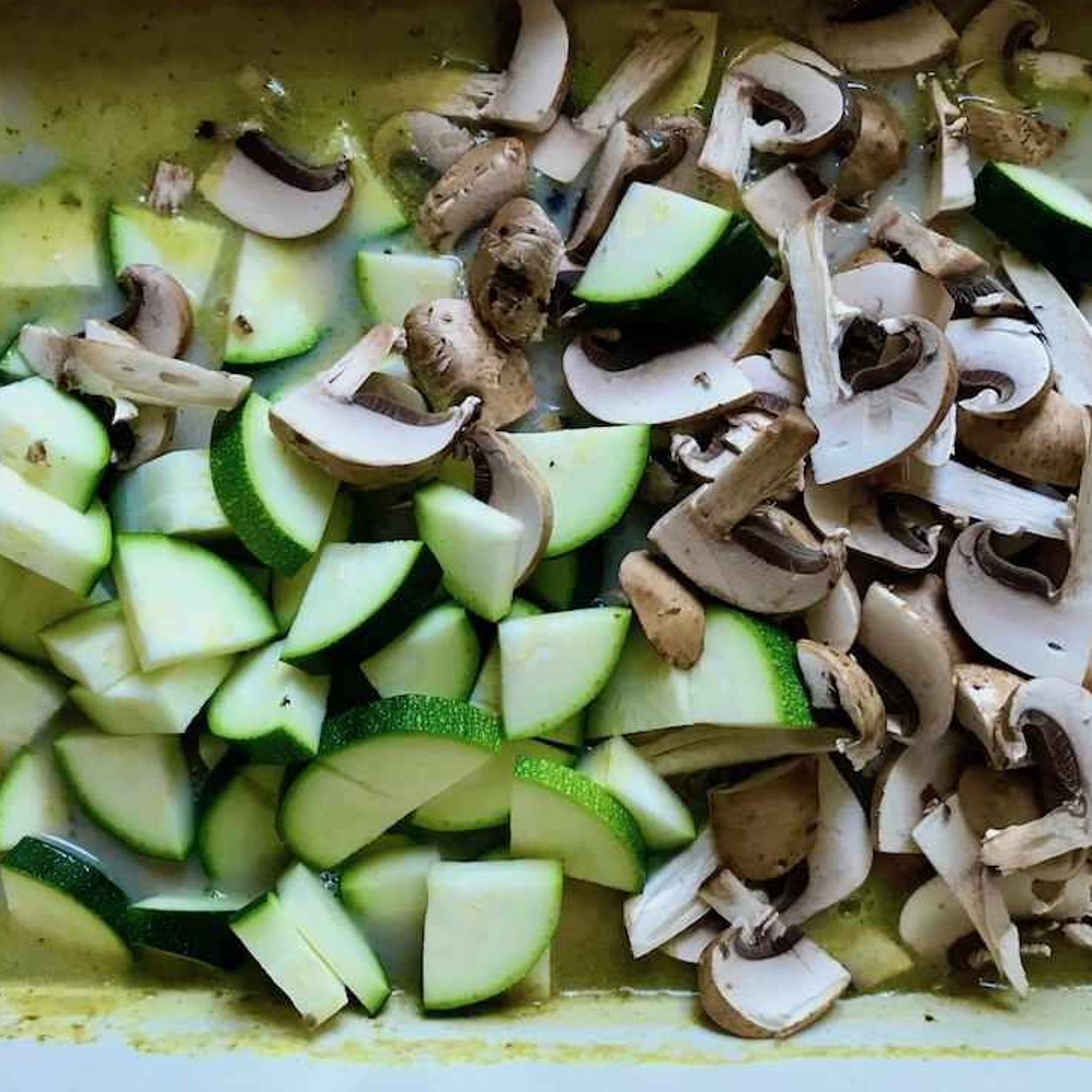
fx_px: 1463
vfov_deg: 40.8
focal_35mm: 41
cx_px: 537
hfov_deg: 40.9
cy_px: 471
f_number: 1.8
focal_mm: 3.99
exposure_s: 1/30
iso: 40
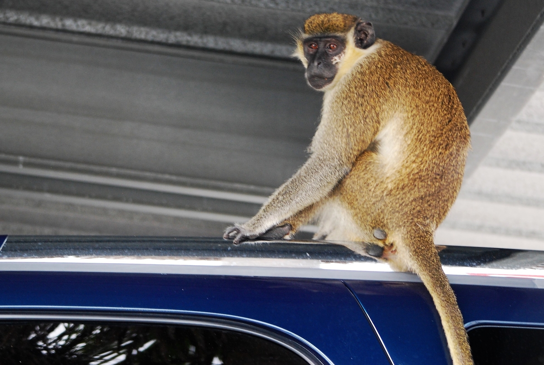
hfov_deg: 18.9
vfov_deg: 12.7
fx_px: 1634
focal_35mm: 108
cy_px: 182
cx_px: 272
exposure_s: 1/60
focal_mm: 72
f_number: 4.8
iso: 400
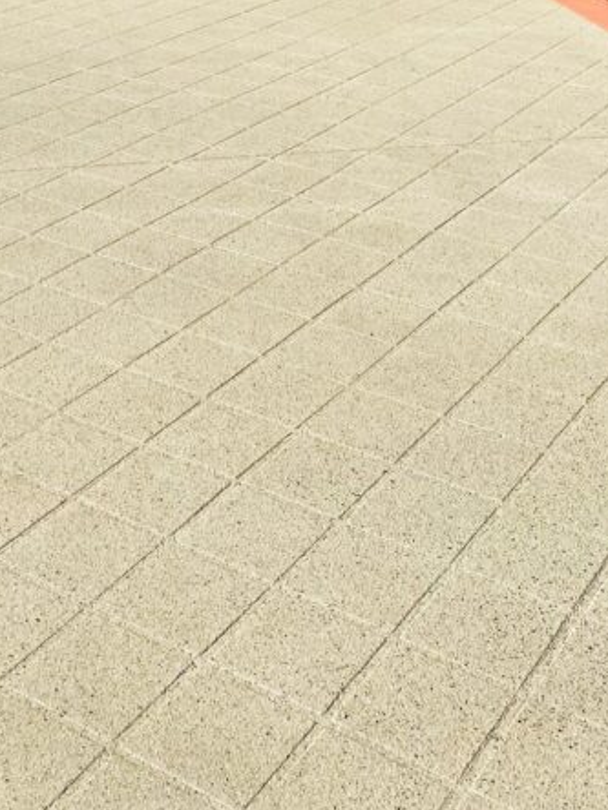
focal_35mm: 60
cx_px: 195
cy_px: -5
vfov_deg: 29.9
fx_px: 1405
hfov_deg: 24.3
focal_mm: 4.25
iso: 32
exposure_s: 1/3205
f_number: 1.8
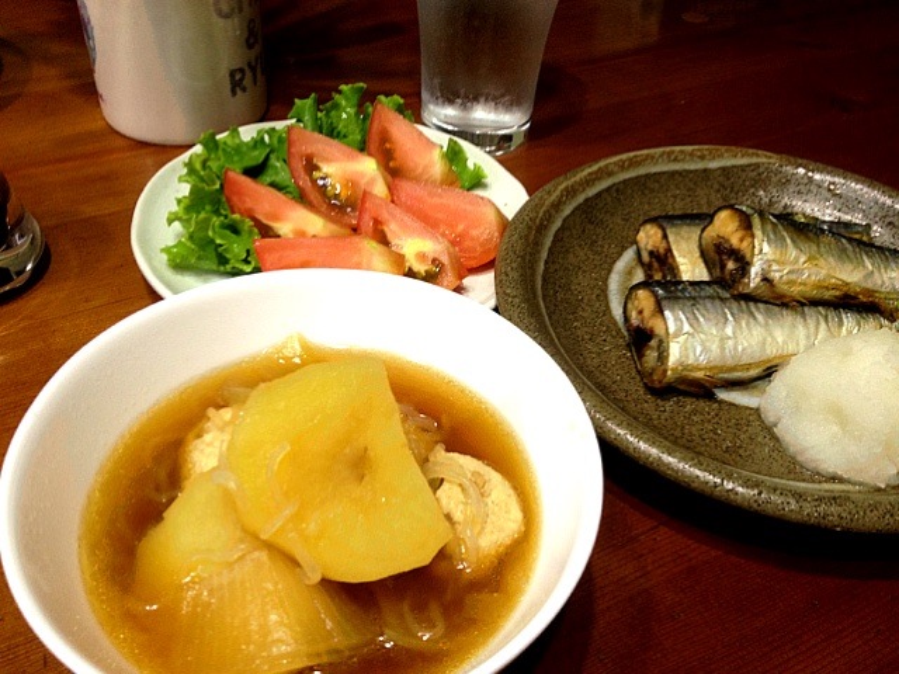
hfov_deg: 52.6
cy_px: 337
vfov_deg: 40.7
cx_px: 450
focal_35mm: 35
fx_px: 909
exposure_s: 1/20
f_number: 2.4
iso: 100
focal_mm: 4.28
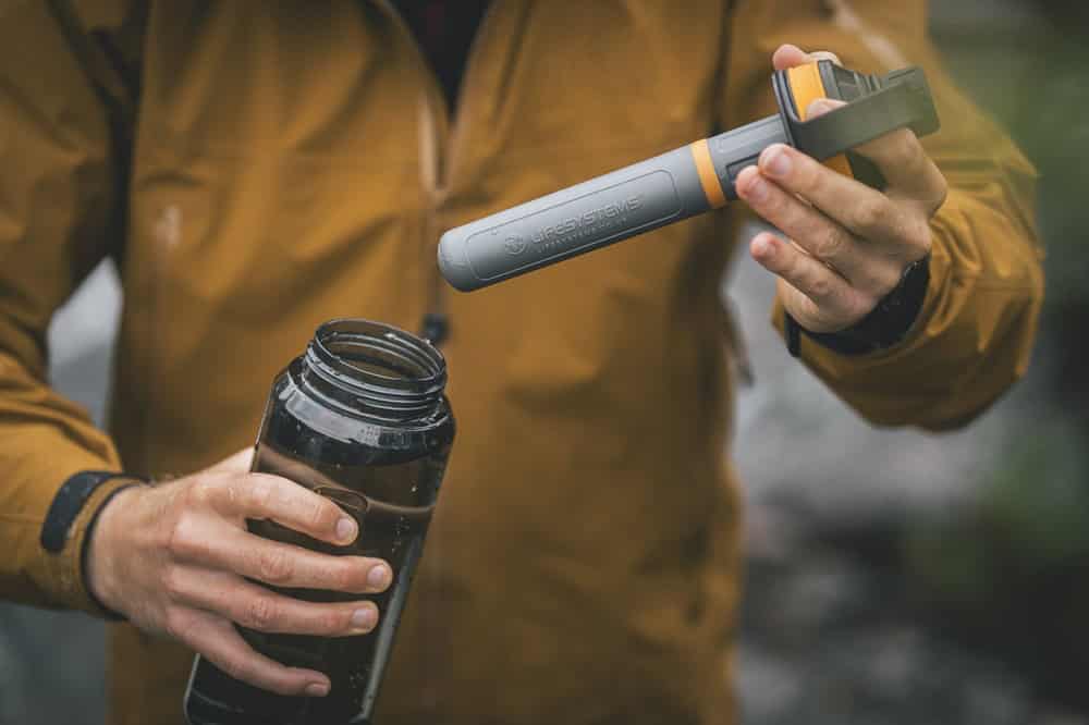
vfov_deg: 10.6
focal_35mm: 129
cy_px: 362
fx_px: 3901
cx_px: 544
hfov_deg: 15.9
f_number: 3.2
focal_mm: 129
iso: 640
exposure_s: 1/640
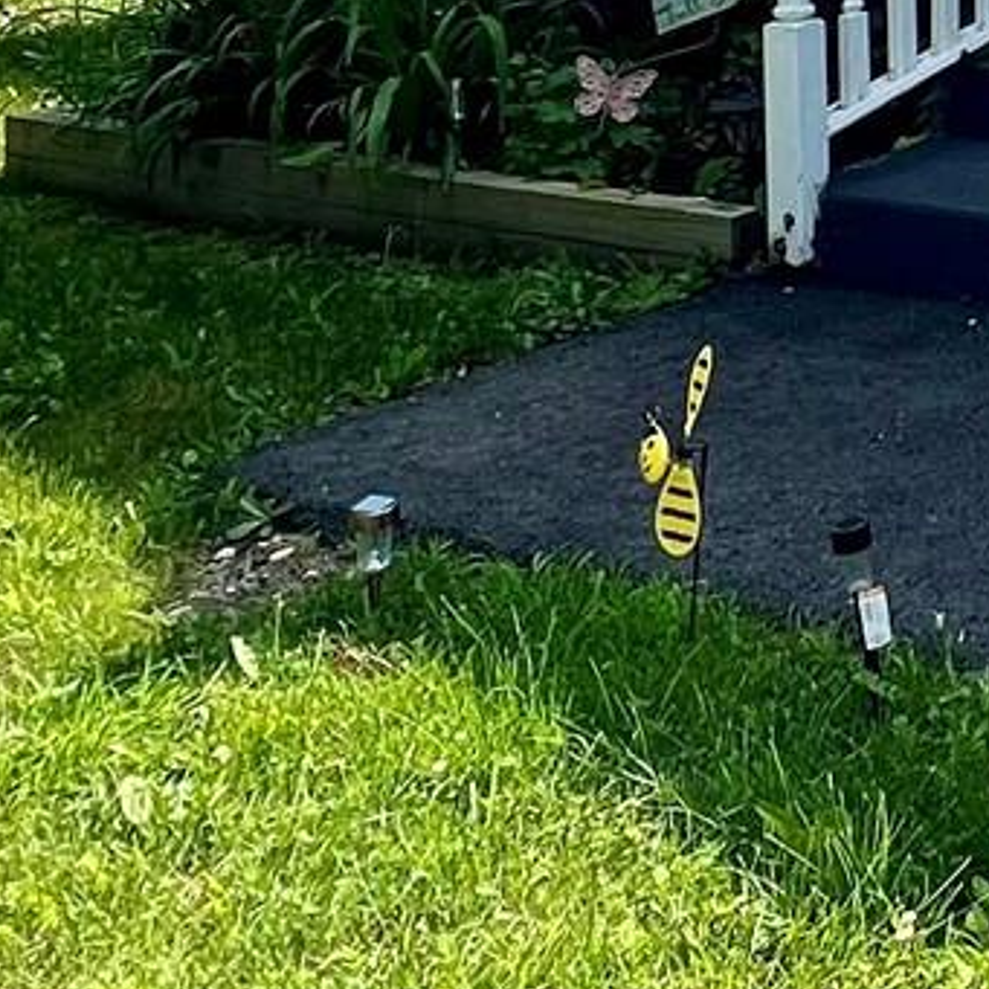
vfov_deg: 21.7
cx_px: 1633
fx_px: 2230
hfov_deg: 20.1
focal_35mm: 69
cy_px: -406
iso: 32
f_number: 1.8
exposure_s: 1/497
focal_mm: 1.57
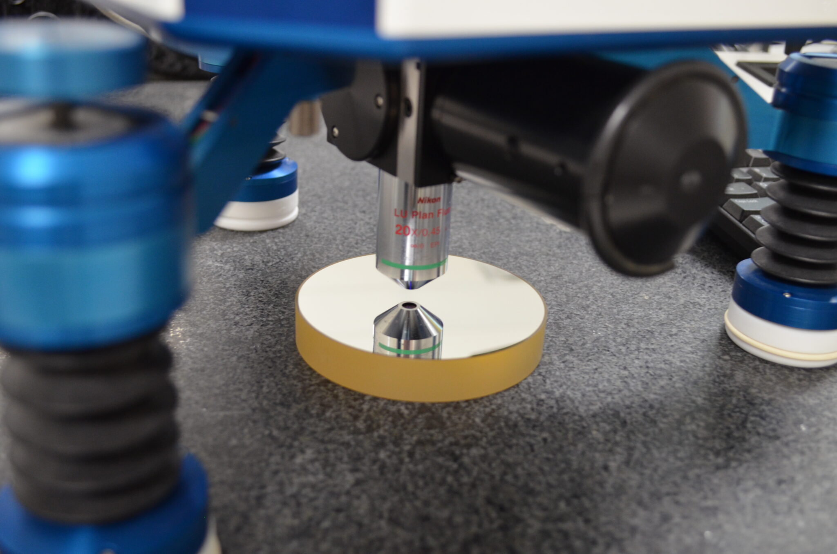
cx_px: 418
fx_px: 835
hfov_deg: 53.2
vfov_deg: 36.7
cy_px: 277
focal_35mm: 36
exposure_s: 1/30
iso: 1100
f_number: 4
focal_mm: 24
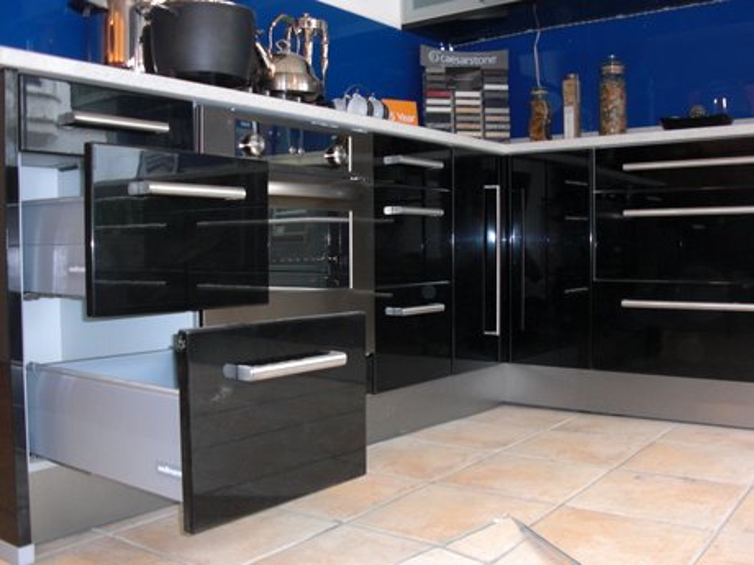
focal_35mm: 36
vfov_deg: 39.7
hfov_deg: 51.4
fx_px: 784
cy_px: 282
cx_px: 377
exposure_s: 1/30
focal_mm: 6.3
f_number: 2.8
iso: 200
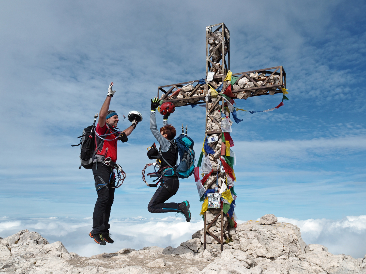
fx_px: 317
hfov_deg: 60.0
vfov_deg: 46.8
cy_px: 137
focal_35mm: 30
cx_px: 183
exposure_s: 1/800
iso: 200
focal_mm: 15
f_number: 9
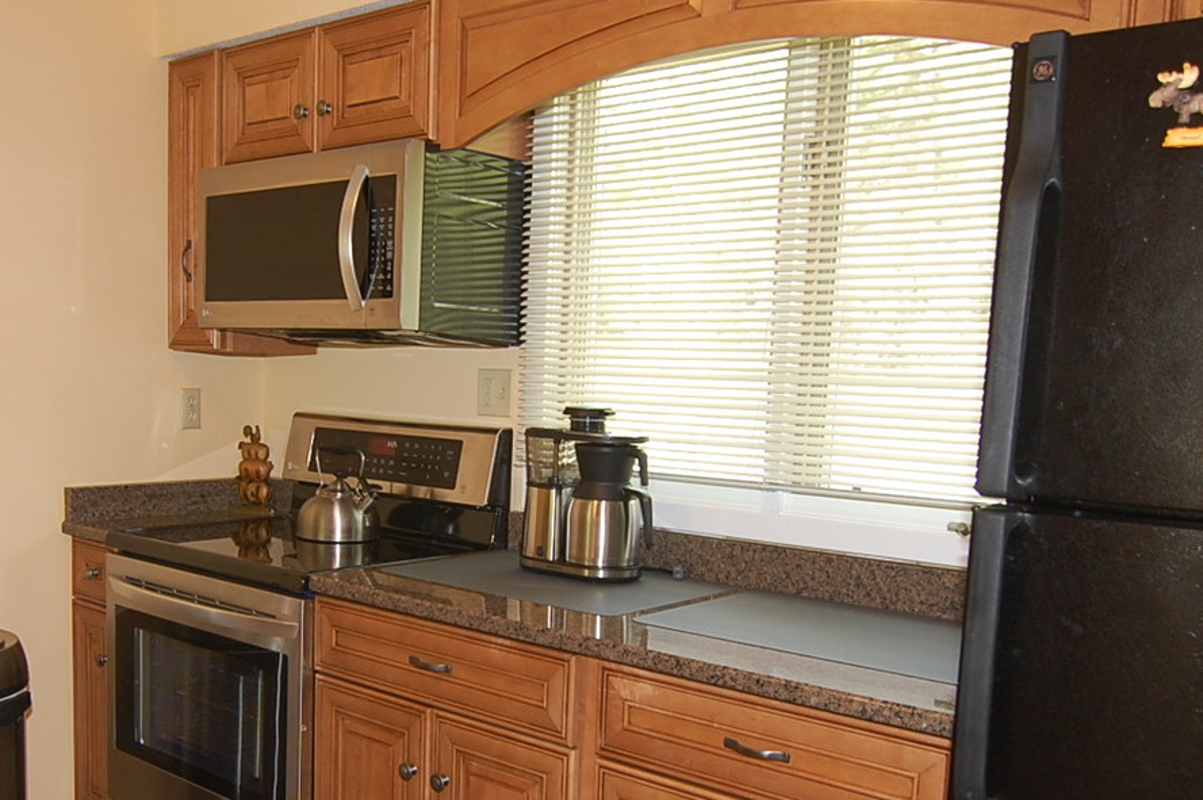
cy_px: 527
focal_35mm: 34
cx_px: 445
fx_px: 1135
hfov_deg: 55.1
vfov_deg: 38.4
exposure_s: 1/60
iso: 400
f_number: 4
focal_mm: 14
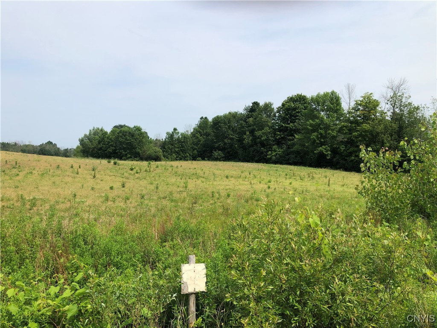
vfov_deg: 49.7
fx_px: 353
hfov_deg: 63.4
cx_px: 218
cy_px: 164
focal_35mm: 28
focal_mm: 3.99
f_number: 1.8
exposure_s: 1/2404
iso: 20
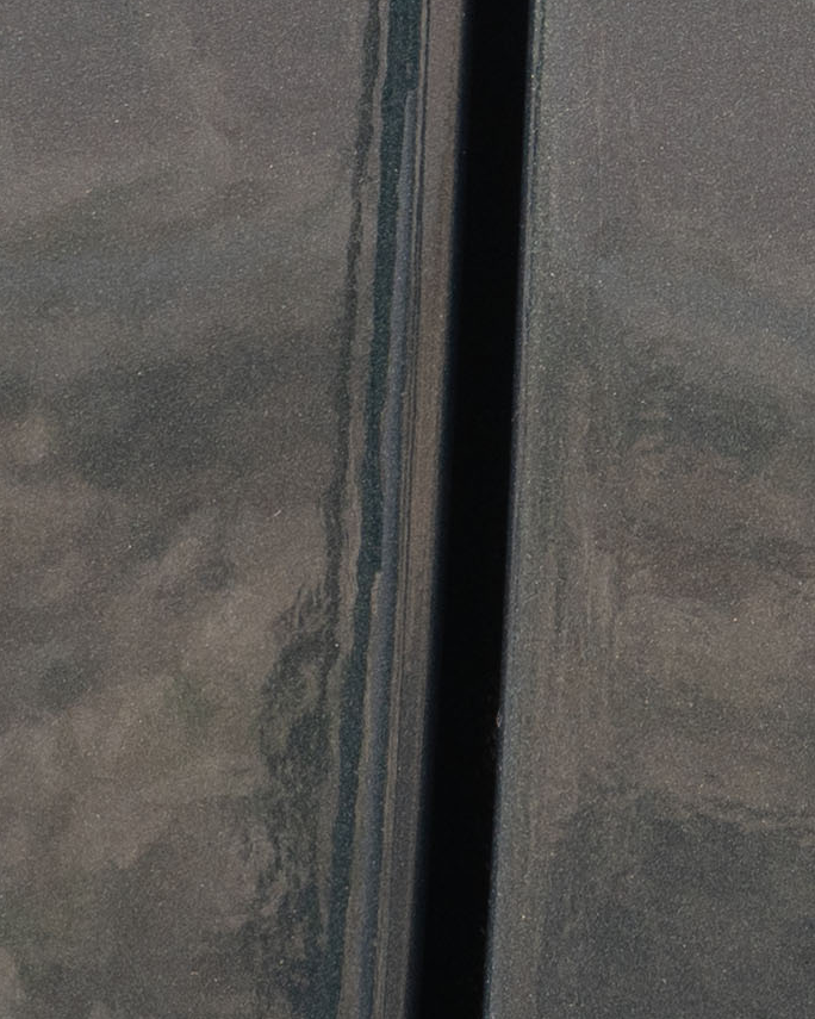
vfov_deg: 6.2
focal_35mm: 306
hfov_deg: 5.0
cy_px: -541
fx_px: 9235
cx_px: 1398
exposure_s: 1/20
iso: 200
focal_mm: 31
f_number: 8
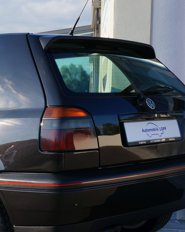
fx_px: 506
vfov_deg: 25.7
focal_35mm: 74
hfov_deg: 20.2
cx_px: 11
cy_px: 130
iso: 100
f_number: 11
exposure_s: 1/80
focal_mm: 27
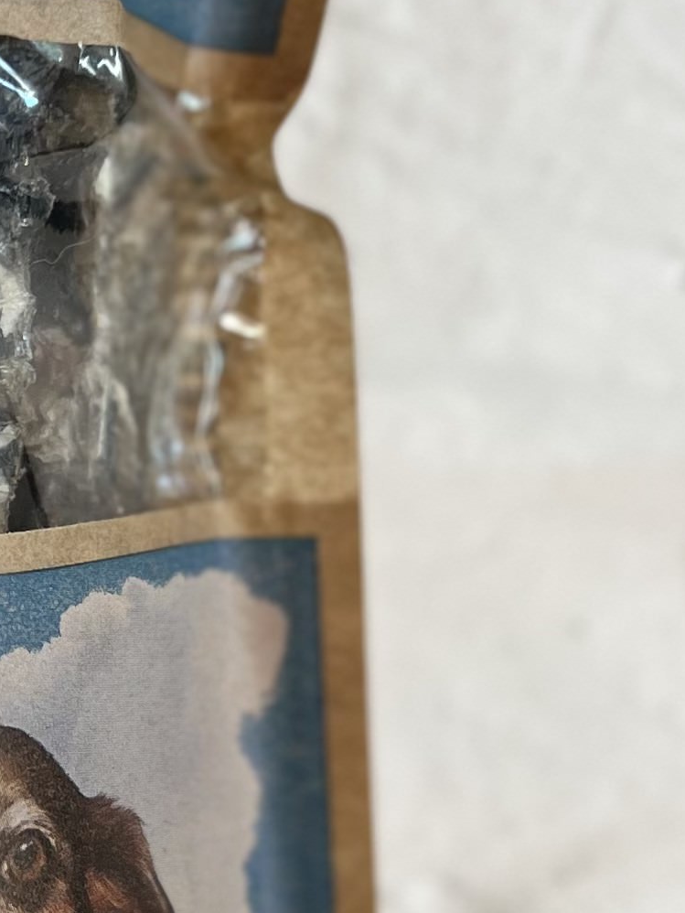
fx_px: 2769
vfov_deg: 18.7
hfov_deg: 13.5
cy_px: 328
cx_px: -247
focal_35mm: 105
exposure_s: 1/100
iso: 50
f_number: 1.5
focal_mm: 5.7
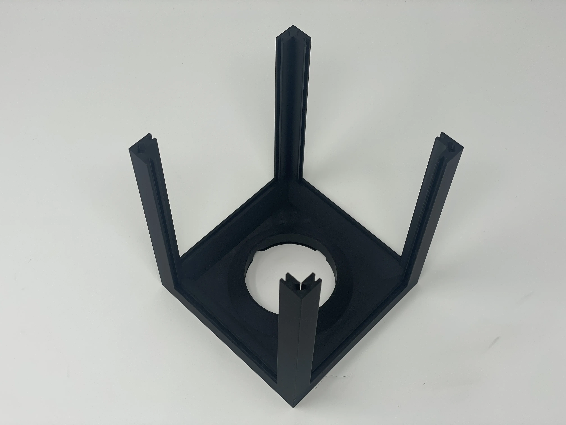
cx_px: 283
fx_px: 850
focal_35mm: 52
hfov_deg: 36.8
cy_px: 212
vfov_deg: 28.0
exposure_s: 1/146
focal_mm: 6
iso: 25
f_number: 2
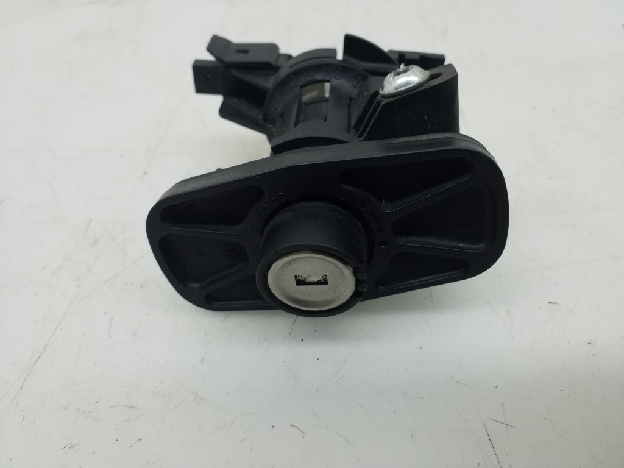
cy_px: 234
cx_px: 312
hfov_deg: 65.3
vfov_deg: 51.4
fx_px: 487
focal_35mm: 27
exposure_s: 1/50
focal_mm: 3.6
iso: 125
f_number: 1.9
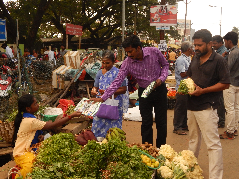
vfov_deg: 33.6
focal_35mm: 43
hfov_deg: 43.9
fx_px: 297
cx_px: 120
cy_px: 90
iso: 400
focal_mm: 7.7
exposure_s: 1/1500
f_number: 3.6
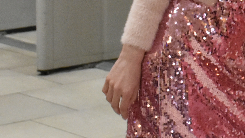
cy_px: -82
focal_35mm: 233
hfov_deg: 8.6
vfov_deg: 5.2
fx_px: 1514
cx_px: 549
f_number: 5.6
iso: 2500
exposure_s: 1/125
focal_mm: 30
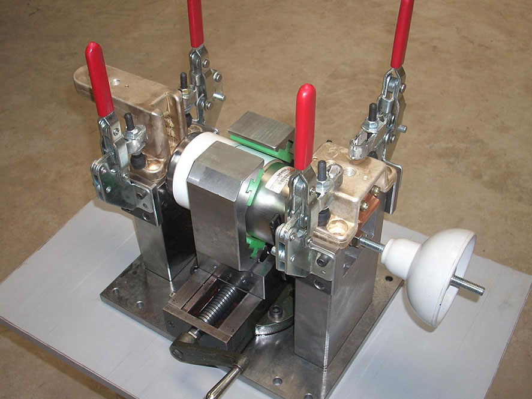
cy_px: 200
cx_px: 266
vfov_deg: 48.2
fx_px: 446
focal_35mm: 29
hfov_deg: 61.7
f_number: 2.2
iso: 32
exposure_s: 1/126
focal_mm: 4.15
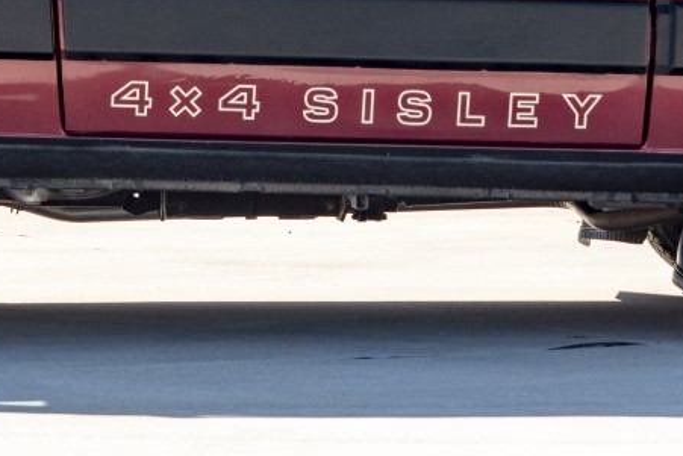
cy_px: -86
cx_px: 256
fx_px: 4118
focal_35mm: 217
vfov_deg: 6.3
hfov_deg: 9.5
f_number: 5.6
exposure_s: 1/200
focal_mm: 49
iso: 160
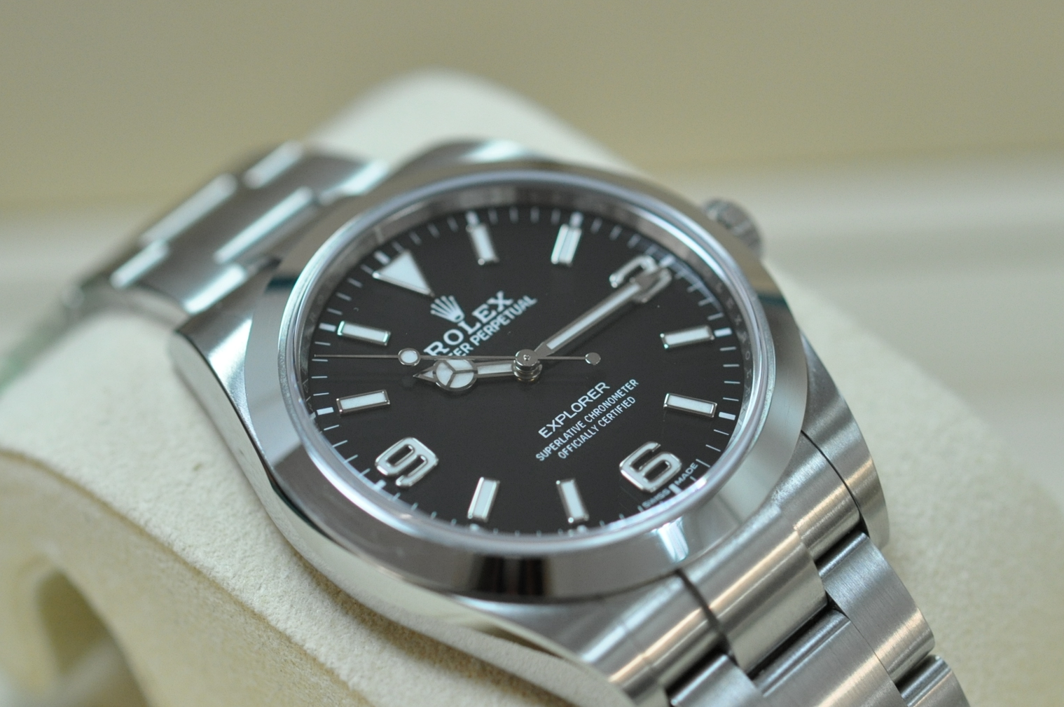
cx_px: 546
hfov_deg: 16.2
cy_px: 419
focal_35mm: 127
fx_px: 3749
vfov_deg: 10.8
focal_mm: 60
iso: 800
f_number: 4.5
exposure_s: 1/125
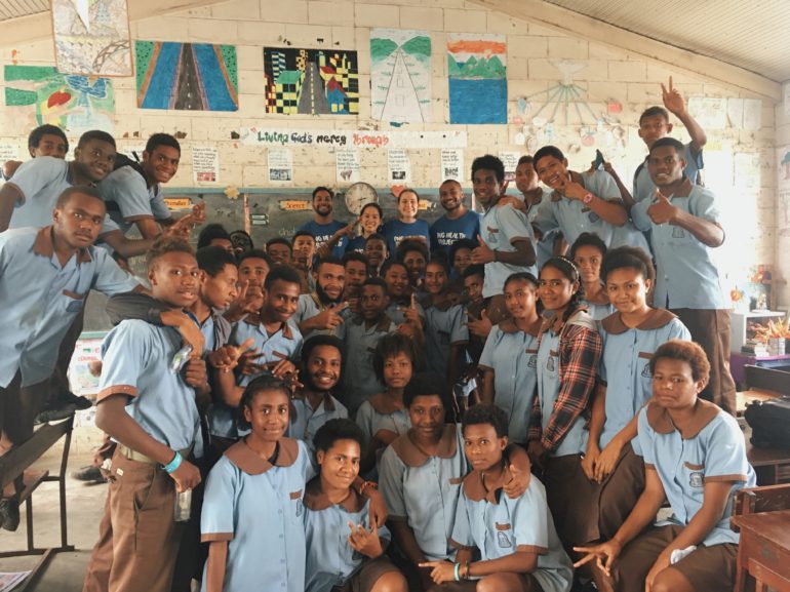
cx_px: 395
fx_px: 662
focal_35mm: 29
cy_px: 296
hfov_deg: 61.7
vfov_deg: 48.2
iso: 160
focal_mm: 4.15
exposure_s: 1/33
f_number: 2.2
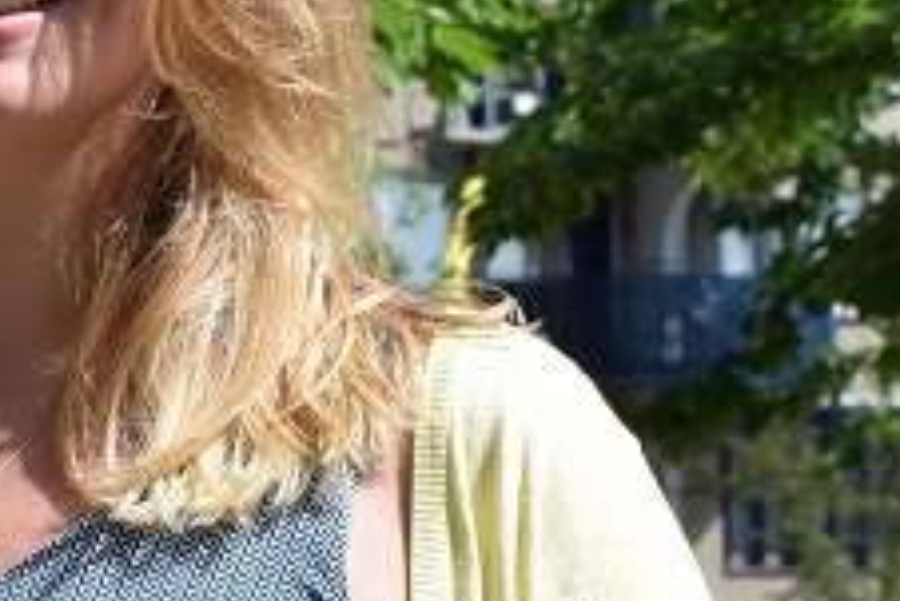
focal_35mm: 255
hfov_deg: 7.9
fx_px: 6379
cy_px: 470
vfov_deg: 5.4
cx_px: -446
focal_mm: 32
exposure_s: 1/400
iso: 200
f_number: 10
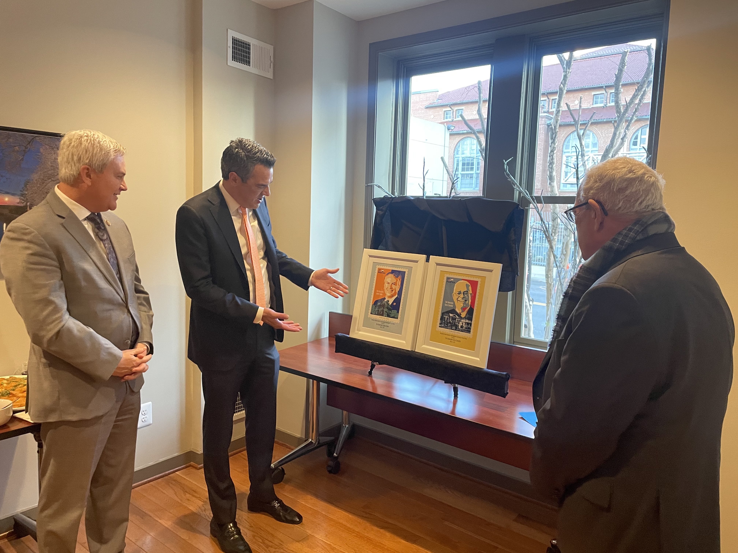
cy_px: 276
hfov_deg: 67.3
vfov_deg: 53.1
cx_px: 369
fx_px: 554
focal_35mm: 26
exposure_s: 1/60
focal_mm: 4.2
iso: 320
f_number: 1.6
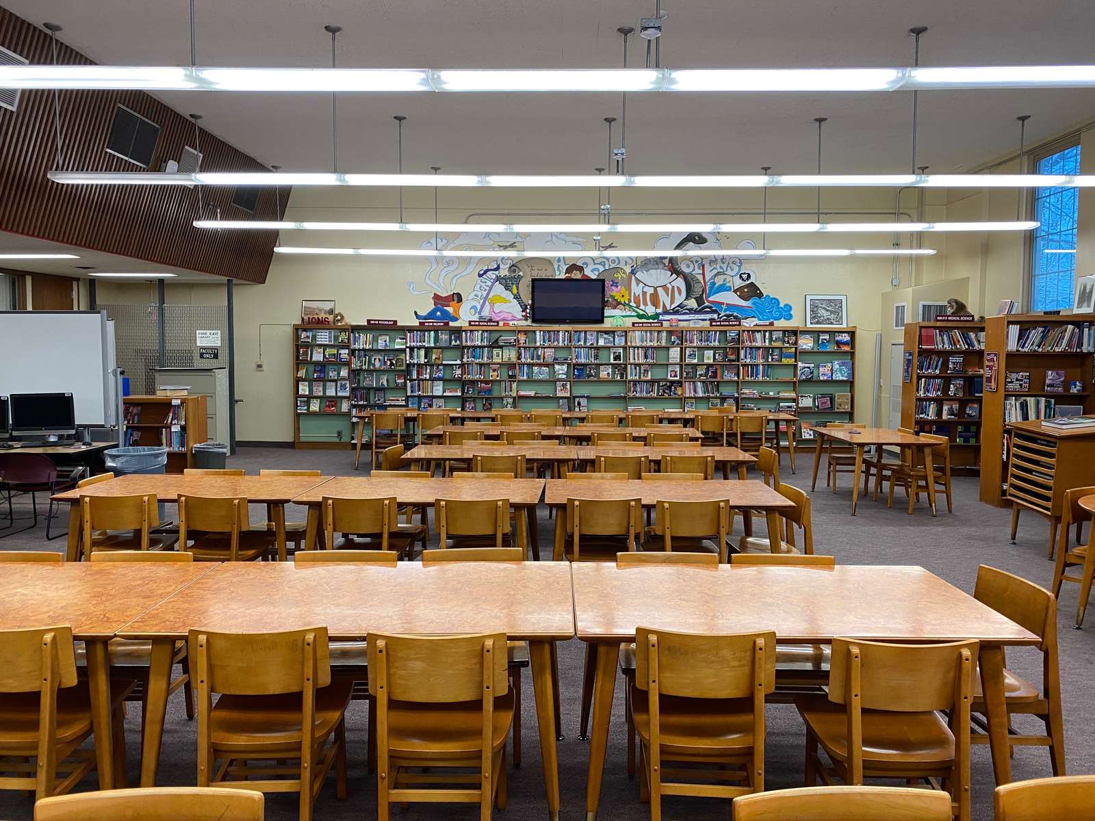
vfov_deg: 53.1
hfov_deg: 67.3
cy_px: 410
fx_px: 822
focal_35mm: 26
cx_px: 548
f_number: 1.8
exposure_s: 1/60
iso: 125
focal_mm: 4.25
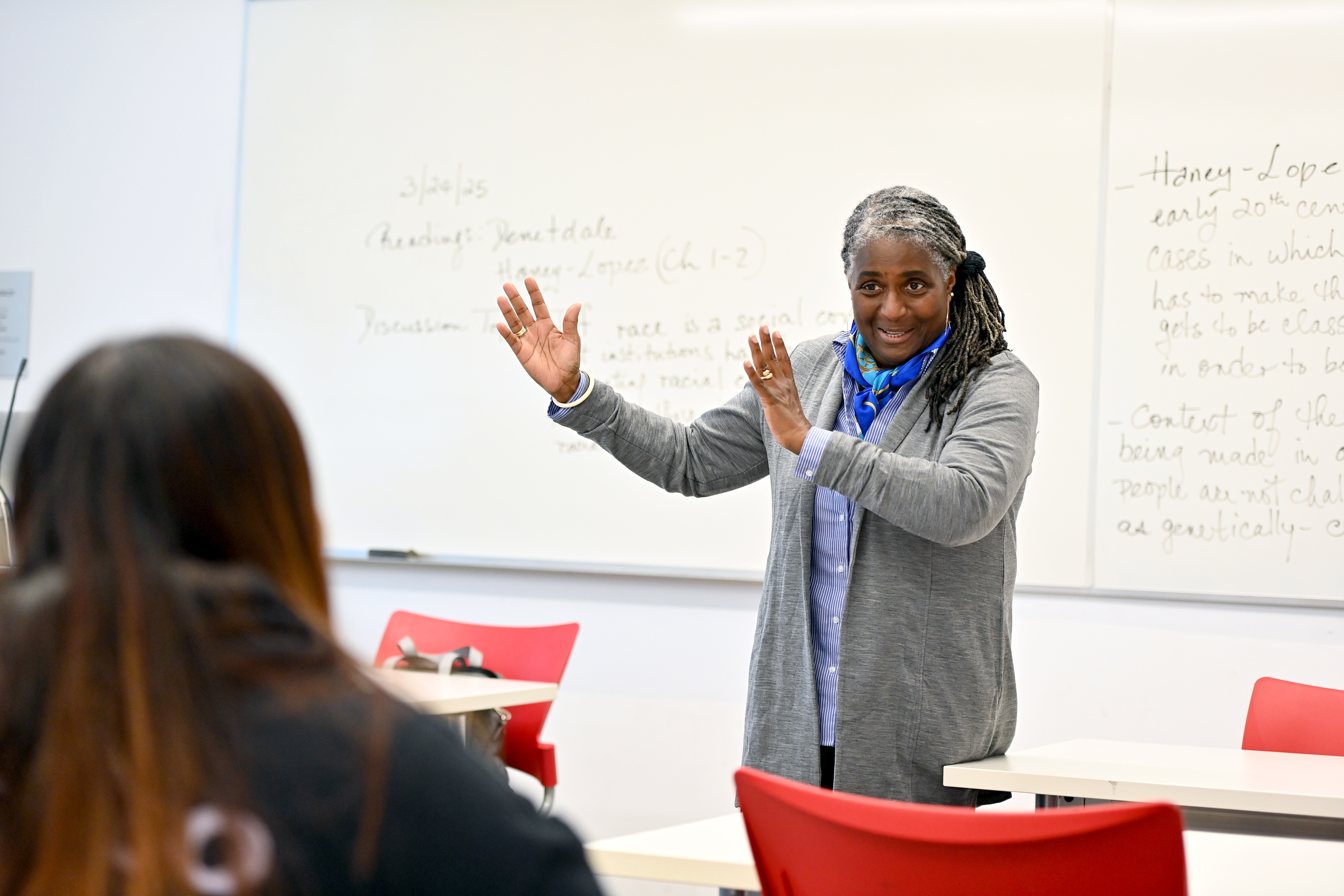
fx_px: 2613
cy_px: 448
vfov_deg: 19.5
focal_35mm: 70
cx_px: 672
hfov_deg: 28.8
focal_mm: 70
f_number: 2.8
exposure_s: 1/500
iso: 2000
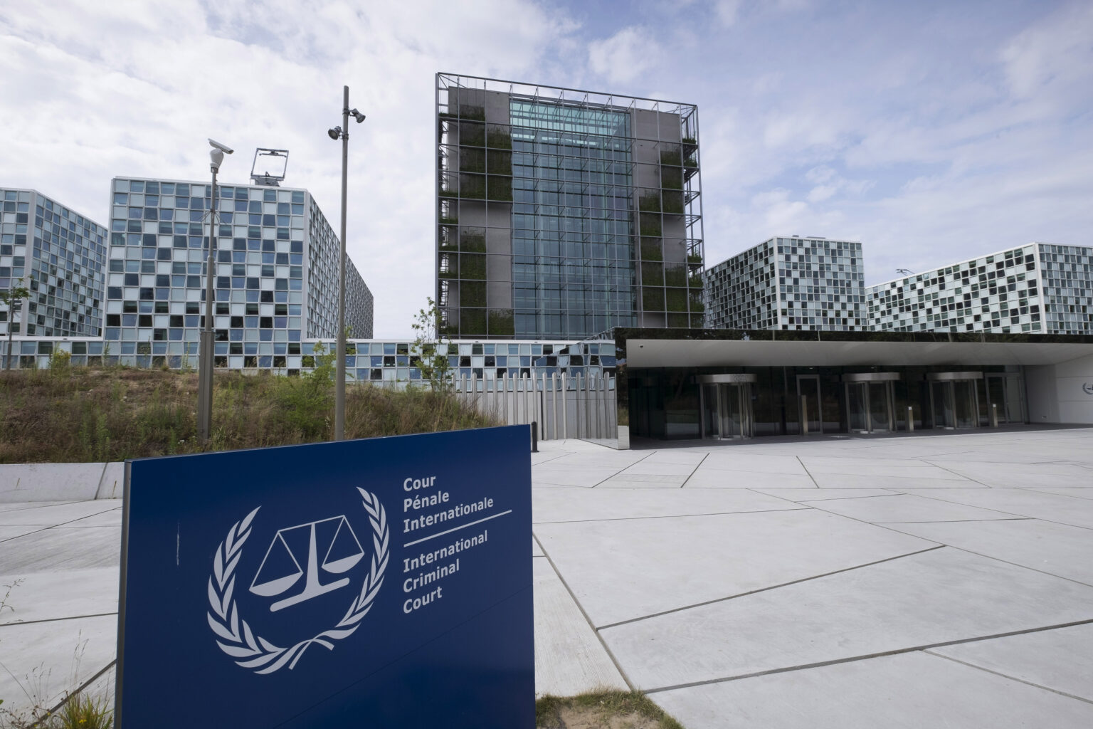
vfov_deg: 77.3
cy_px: 364
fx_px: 455
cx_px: 546
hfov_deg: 100.4
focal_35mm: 15
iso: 200
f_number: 11
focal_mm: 10
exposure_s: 1/200
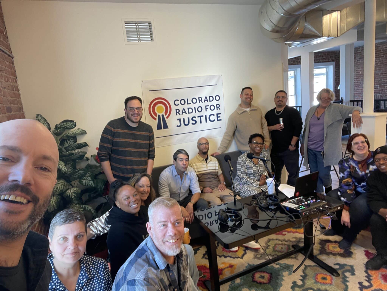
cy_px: 146
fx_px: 257
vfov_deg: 58.9
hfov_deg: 73.9
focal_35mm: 23
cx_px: 194
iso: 100
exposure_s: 1/60
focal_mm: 2.71
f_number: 2.2
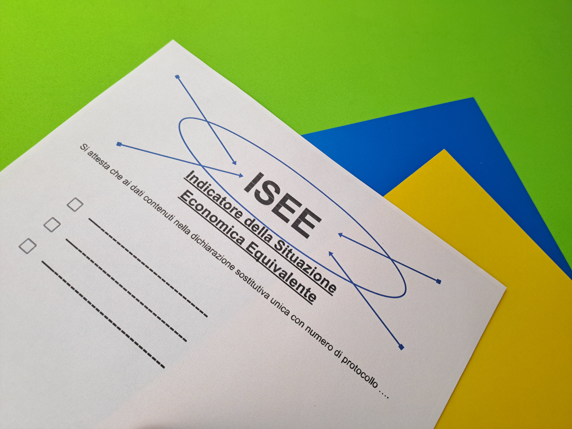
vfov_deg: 54.9
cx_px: 286
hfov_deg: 69.4
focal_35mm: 25
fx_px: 413
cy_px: 214
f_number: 1.8
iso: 32
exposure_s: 1/50
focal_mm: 4.65
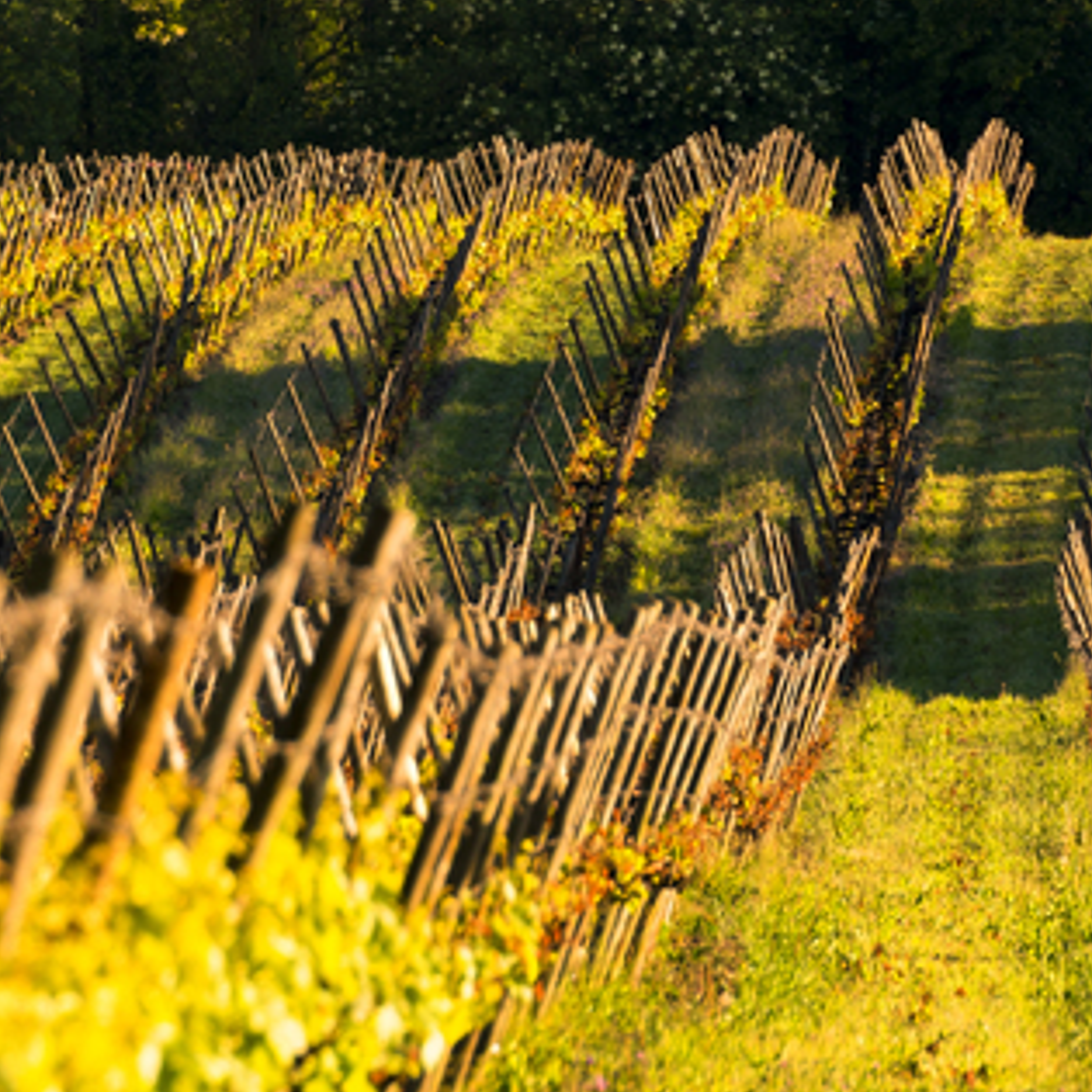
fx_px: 34655
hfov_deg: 1.8
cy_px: -120
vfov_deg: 1.8
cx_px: 257
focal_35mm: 971
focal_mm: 300
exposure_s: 1/60
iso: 100
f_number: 10
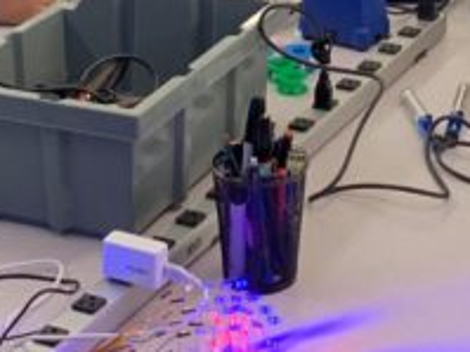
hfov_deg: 14.7
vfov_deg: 10.3
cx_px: 324
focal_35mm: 134
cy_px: -307
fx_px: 1818
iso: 125
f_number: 1.8
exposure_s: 1/60
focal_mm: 4.25
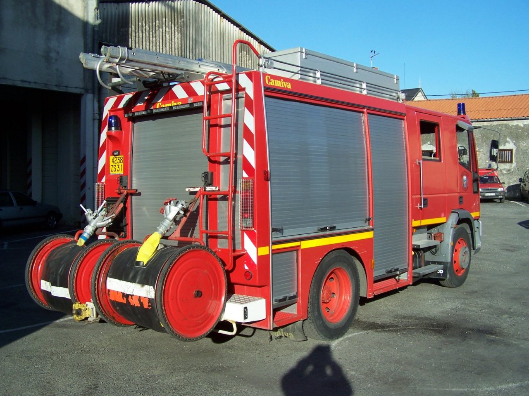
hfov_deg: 49.0
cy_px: 198
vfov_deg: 37.7
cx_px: 264
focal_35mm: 38
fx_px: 581
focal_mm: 6.3
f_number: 4
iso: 80
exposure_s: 1/500
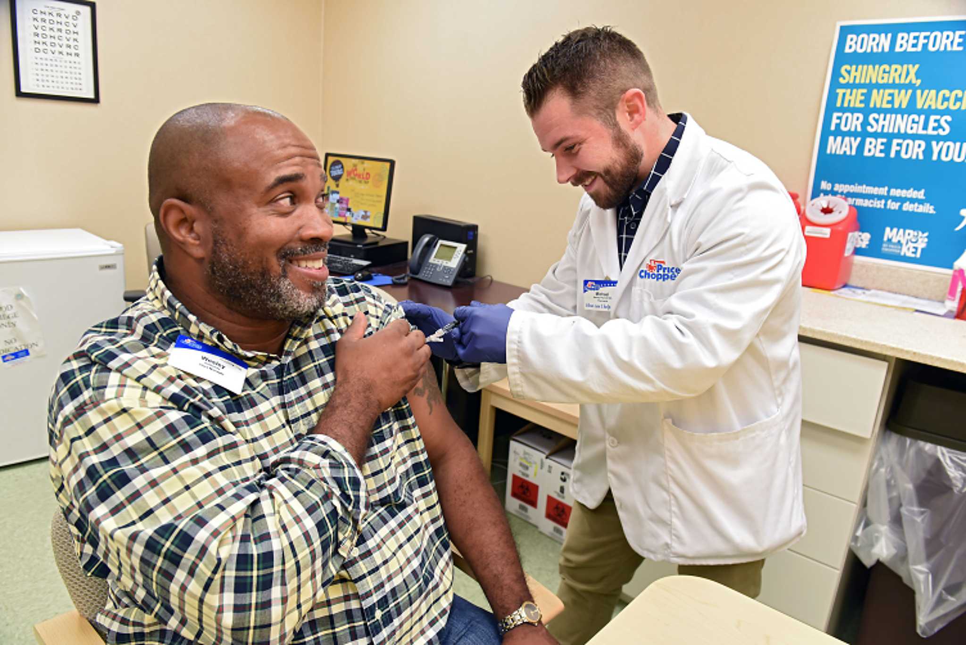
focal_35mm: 24
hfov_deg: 73.7
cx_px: 483
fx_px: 644
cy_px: 322
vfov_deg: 53.2
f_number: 5.6
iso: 1250
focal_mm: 24
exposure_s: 1/80
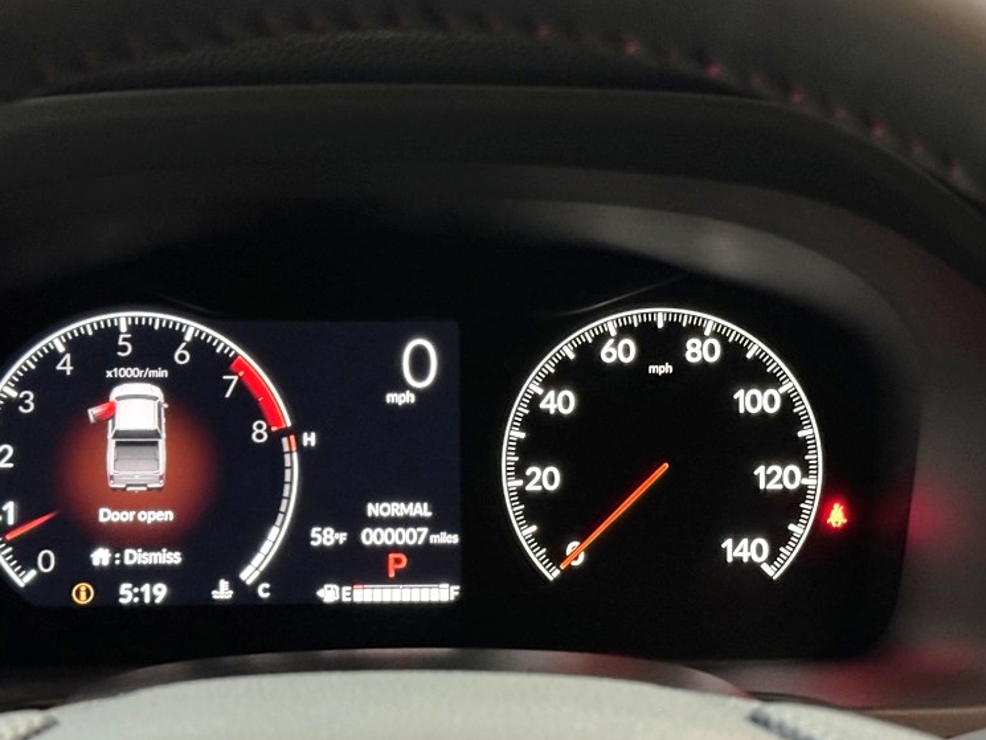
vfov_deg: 22.2
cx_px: 442
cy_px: 426
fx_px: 1880
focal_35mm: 66
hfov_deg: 29.4
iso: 640
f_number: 1.78
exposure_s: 1/24
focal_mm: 6.86
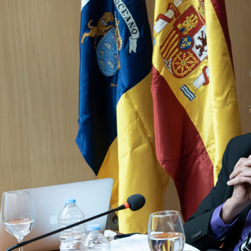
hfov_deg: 9.4
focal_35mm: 184
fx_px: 1509
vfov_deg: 9.5
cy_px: 142
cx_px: 245
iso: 25600
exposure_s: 1/80
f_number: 9
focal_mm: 105
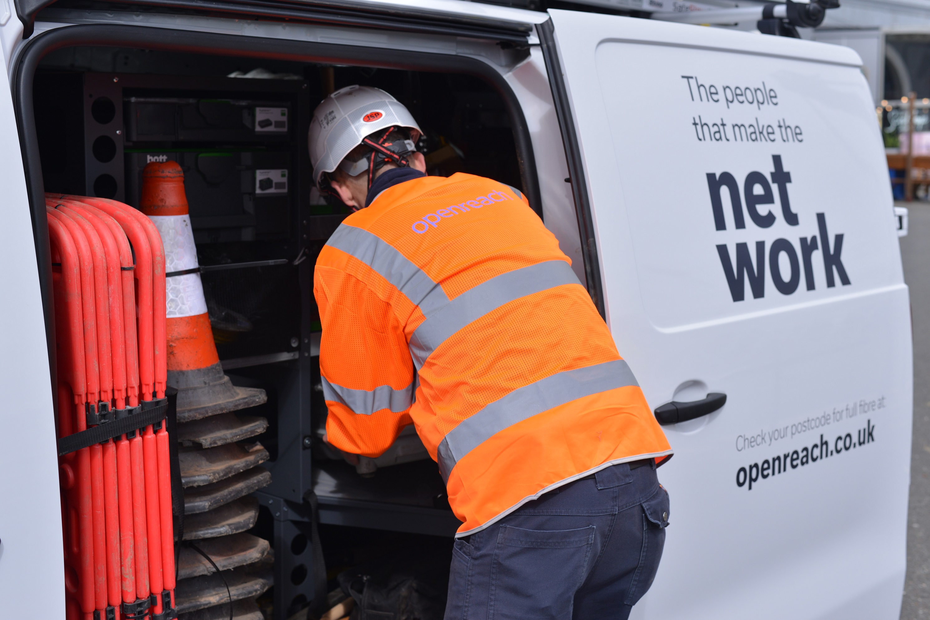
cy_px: 310
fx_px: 1292
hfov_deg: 39.6
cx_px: 465
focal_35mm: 50
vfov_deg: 27.0
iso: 200
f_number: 6.3
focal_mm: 50
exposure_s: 1/1000
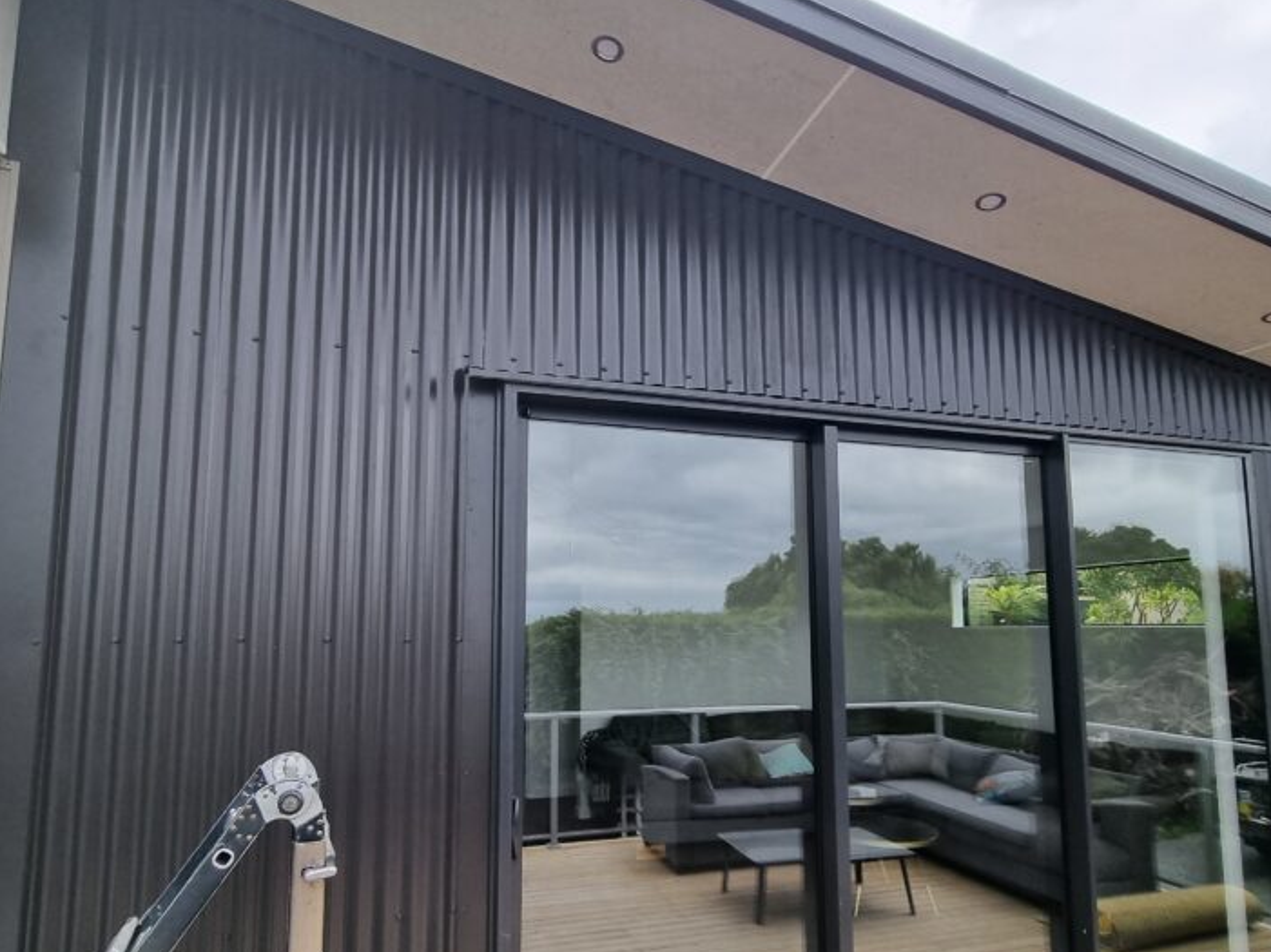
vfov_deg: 68.3
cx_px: 607
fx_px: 697
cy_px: 542
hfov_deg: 84.6
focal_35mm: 19
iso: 50
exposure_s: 1/578
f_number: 2.2
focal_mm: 2.2
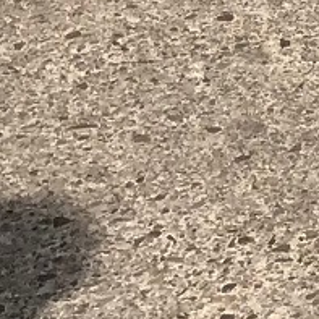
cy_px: -434
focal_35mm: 253
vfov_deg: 6.6
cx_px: 1282
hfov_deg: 5.9
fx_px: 2638
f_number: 1.8
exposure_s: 1/3690
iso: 20
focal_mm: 3.99
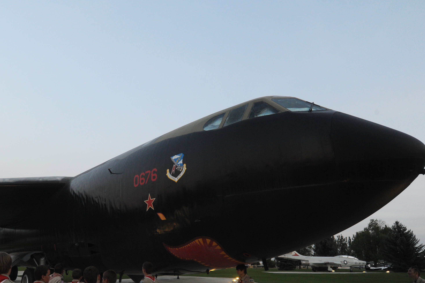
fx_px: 307
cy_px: 179
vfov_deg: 49.0
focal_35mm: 26
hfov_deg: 67.8
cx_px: 148
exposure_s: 1/100
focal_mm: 18
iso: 1600
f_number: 9
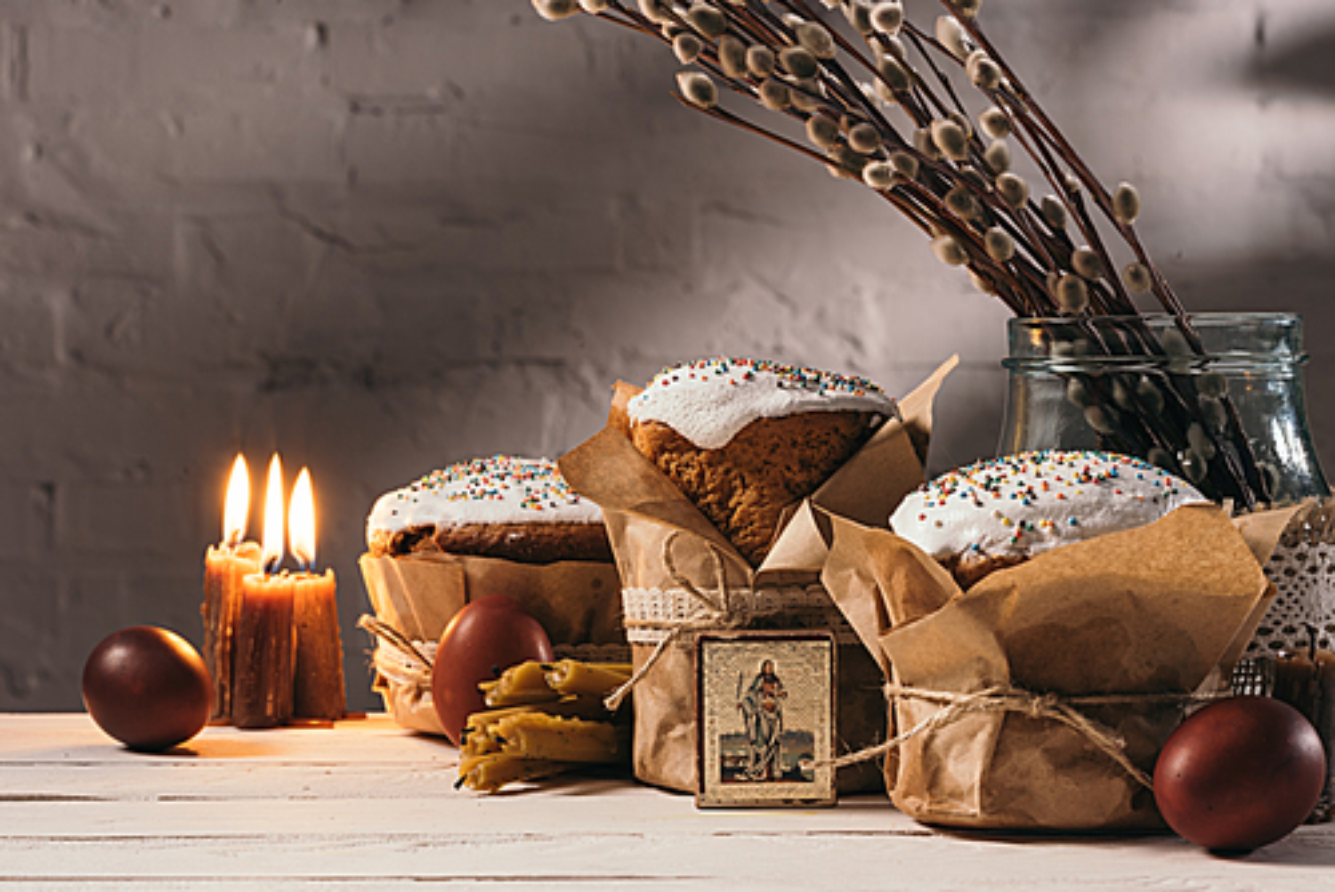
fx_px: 3154
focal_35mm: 85
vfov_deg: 16.1
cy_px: 446
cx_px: 668
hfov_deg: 23.9
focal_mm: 85
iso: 125
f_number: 14
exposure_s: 1/1.25
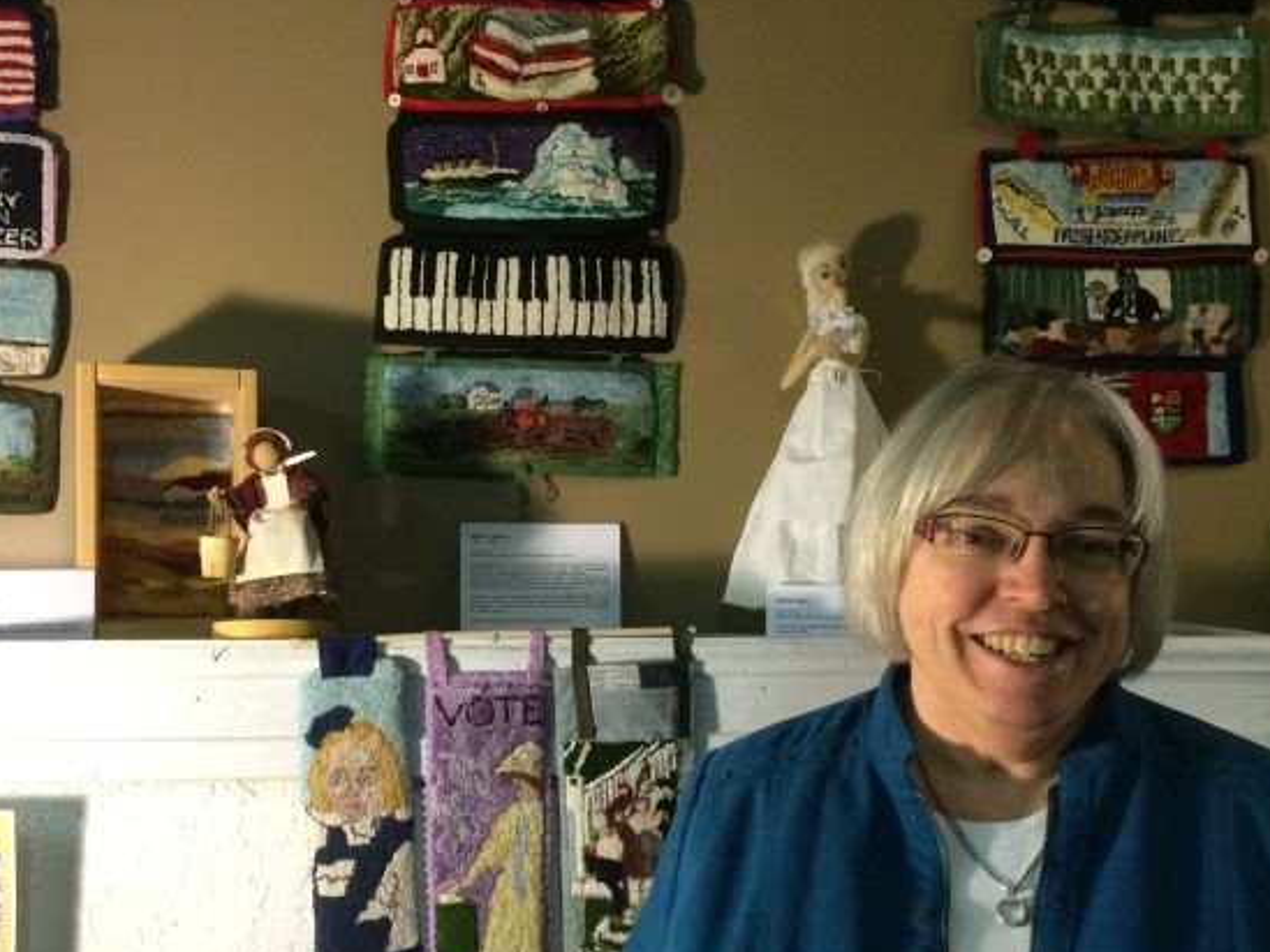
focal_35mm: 38
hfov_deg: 49.0
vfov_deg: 37.7
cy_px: 534
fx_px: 1394
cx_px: 622
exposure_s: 1/30
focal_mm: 4.15
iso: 200
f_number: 2.2
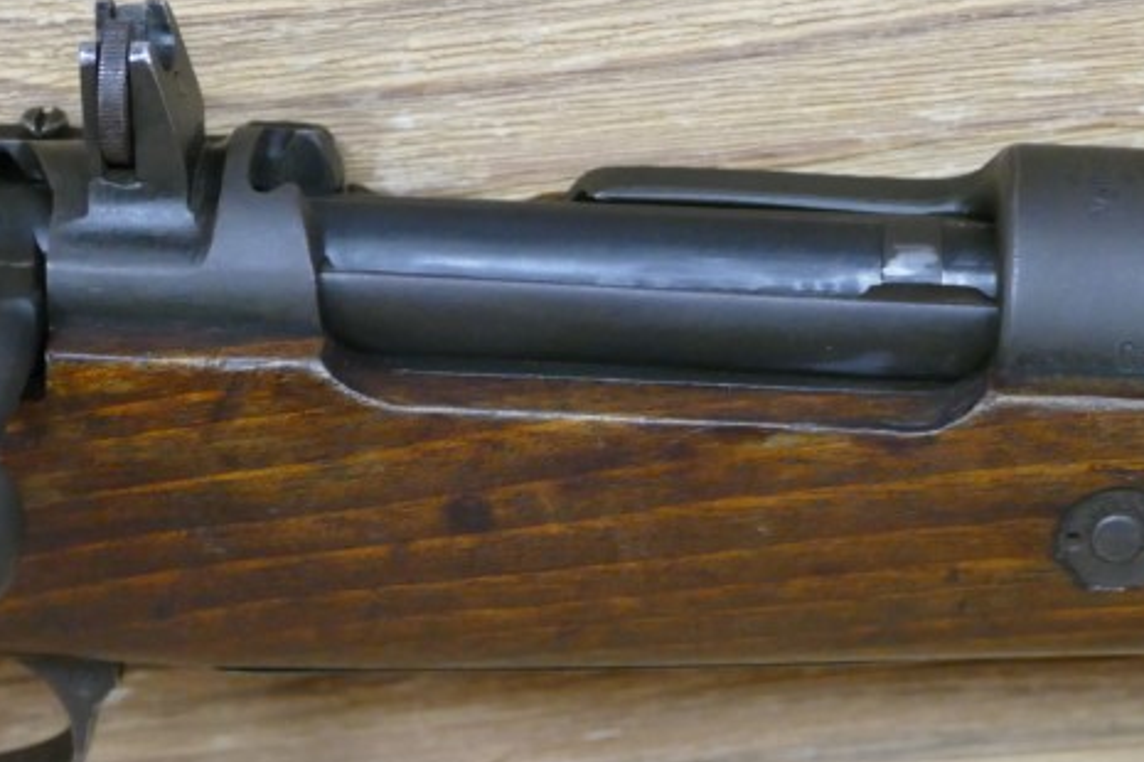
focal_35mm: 132
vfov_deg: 10.4
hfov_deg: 15.5
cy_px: 543
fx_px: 4194
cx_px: 463
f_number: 3.6
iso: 1600
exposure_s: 1/80
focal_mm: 23.3
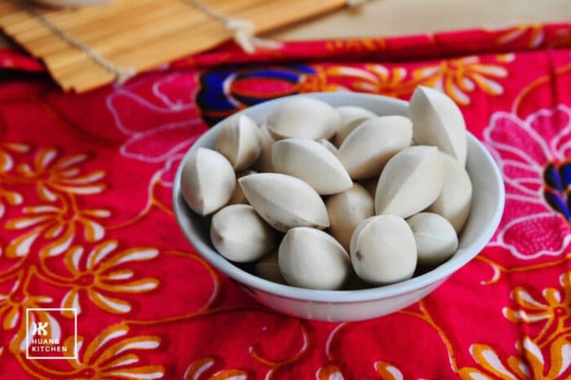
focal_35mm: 63
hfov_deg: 31.9
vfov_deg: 21.5
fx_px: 999
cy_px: 190
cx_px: 286
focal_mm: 42
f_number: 8
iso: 800
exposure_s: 1/250
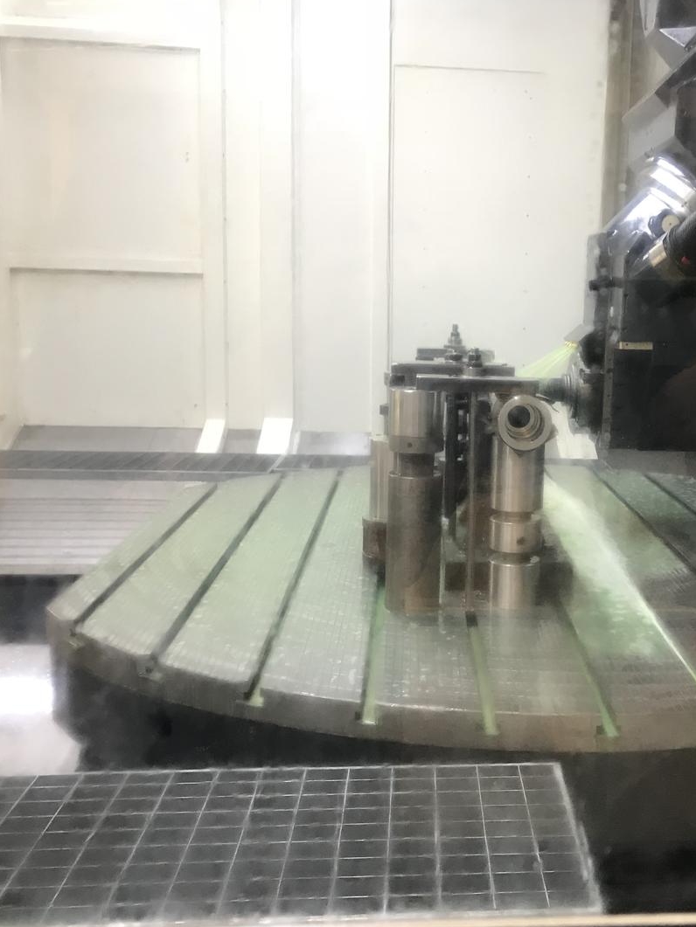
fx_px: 1019
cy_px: 463
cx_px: 516
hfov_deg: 36.9
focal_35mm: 38
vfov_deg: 49.0
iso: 40
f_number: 1.8
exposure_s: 1/25
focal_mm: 3.99
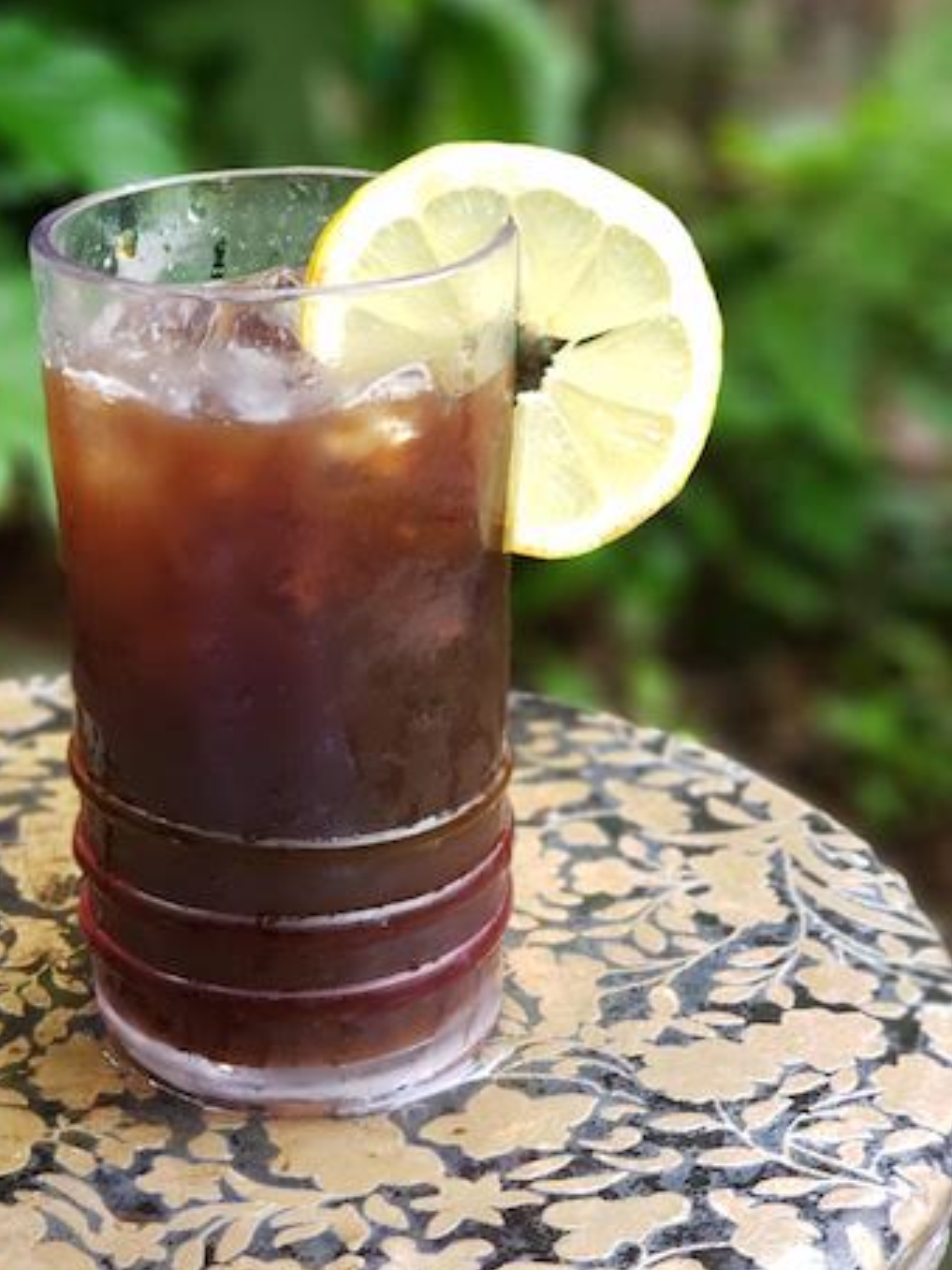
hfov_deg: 21.2
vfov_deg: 28.2
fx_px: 2530
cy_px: 652
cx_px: 326
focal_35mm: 69
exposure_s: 1/30
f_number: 2.4
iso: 200
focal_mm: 6
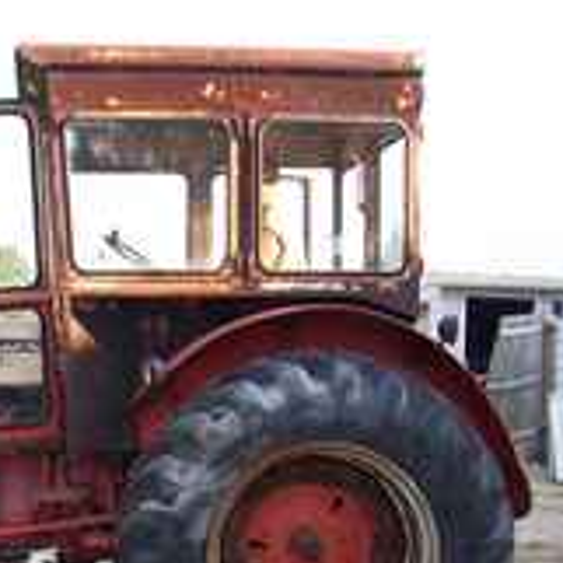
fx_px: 1251
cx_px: 80
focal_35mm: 68
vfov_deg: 25.0
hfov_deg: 24.8
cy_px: 430
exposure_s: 1/125
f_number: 2.7
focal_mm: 6
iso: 64
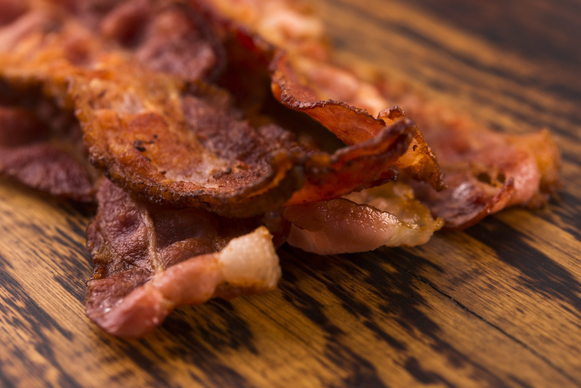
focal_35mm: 105
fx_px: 1695
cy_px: 194
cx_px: 290
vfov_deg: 13.1
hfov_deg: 19.4
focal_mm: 105
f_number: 10
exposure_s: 1/60
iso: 100
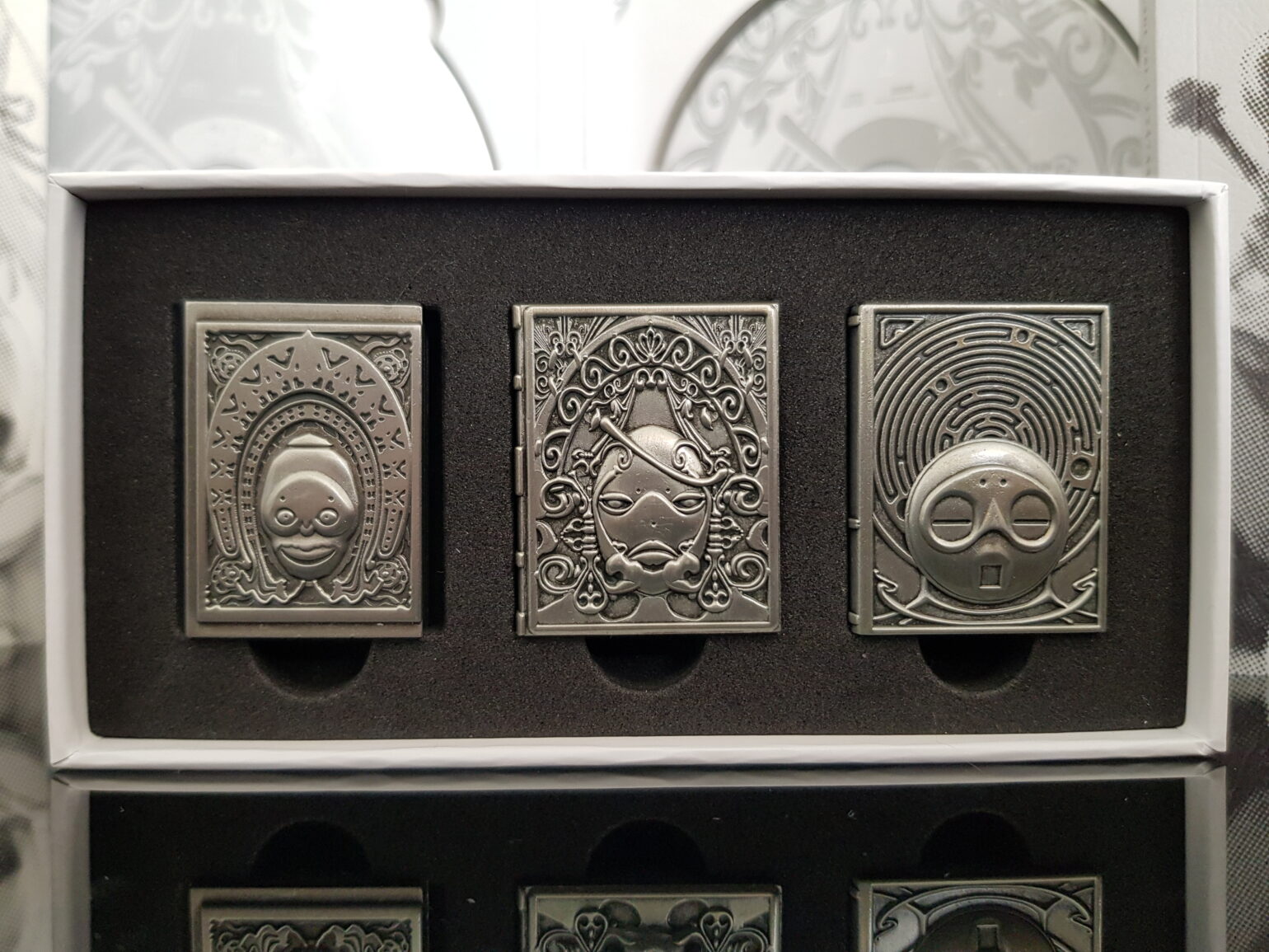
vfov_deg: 53.1
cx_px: 634
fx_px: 953
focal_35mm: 26
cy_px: 476
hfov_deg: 67.3
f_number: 1.7
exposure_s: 1/50
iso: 160
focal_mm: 4.2
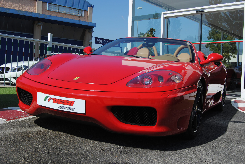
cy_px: 82
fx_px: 266
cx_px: 122
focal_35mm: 39
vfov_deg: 34.3
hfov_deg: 49.5
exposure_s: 1/320
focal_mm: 26
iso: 100
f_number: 9
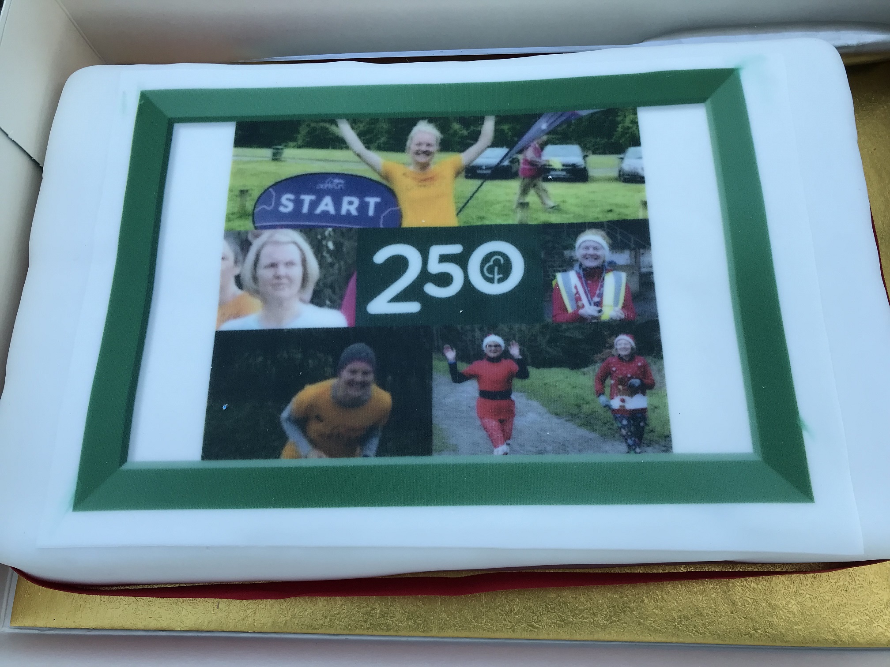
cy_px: 334
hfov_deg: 63.4
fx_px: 720
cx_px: 445
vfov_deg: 49.7
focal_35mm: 28
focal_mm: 3.99
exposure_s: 1/180
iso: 20
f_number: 1.8
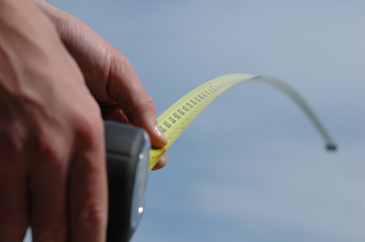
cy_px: 121
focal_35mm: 158
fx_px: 1595
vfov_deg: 8.7
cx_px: 182
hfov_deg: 13.1
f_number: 10
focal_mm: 105
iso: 200
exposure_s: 1/640
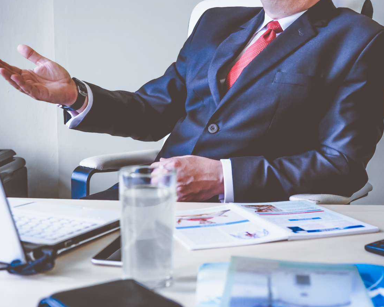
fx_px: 602
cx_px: 179
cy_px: 153
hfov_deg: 35.3
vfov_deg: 28.6
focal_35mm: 53
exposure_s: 1/60
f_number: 2.8
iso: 1250
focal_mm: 25
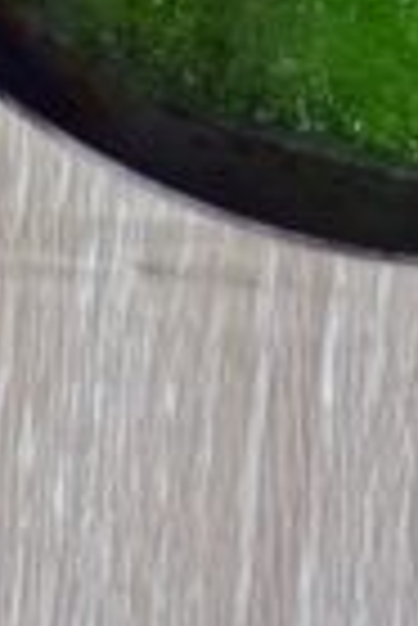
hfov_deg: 4.6
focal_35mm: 299
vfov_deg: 6.7
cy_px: -457
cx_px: 265
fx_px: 5194
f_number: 1.8
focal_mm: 50
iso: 2200
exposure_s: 1/60
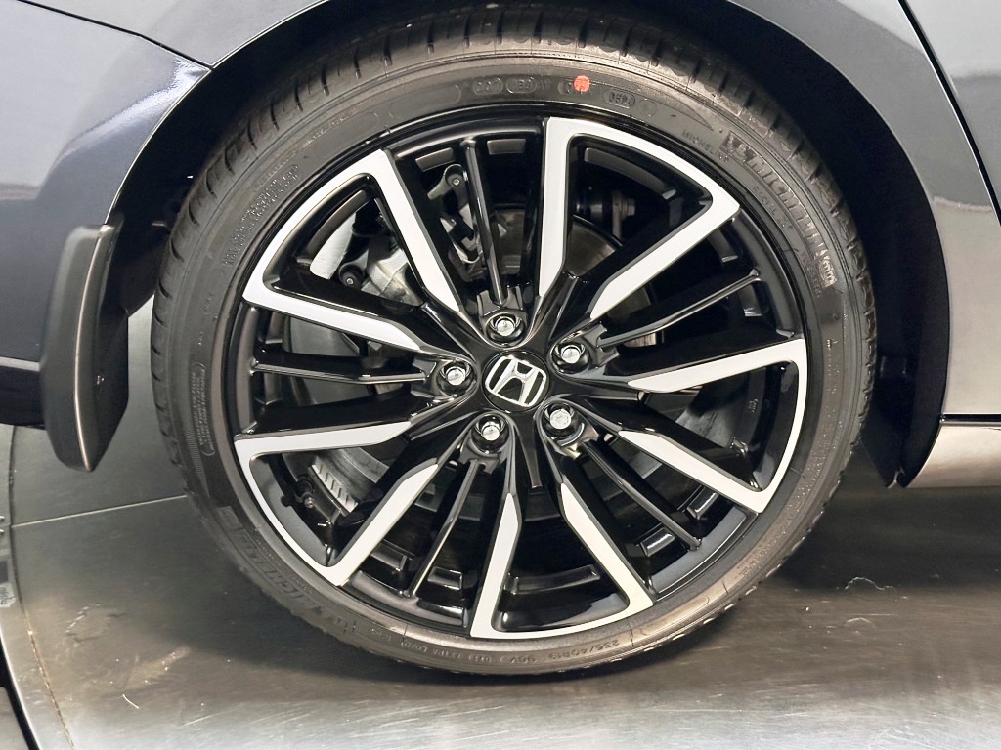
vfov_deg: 30.3
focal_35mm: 48
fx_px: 1388
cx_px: 500
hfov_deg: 39.7
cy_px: 375
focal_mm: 6.86
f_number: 1.78
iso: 640
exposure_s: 1/30
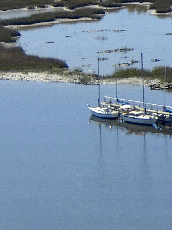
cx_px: 440
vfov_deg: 4.3
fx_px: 3043
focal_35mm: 459
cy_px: 111
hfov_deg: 3.2
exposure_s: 1/1000
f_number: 6
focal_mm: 48
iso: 400
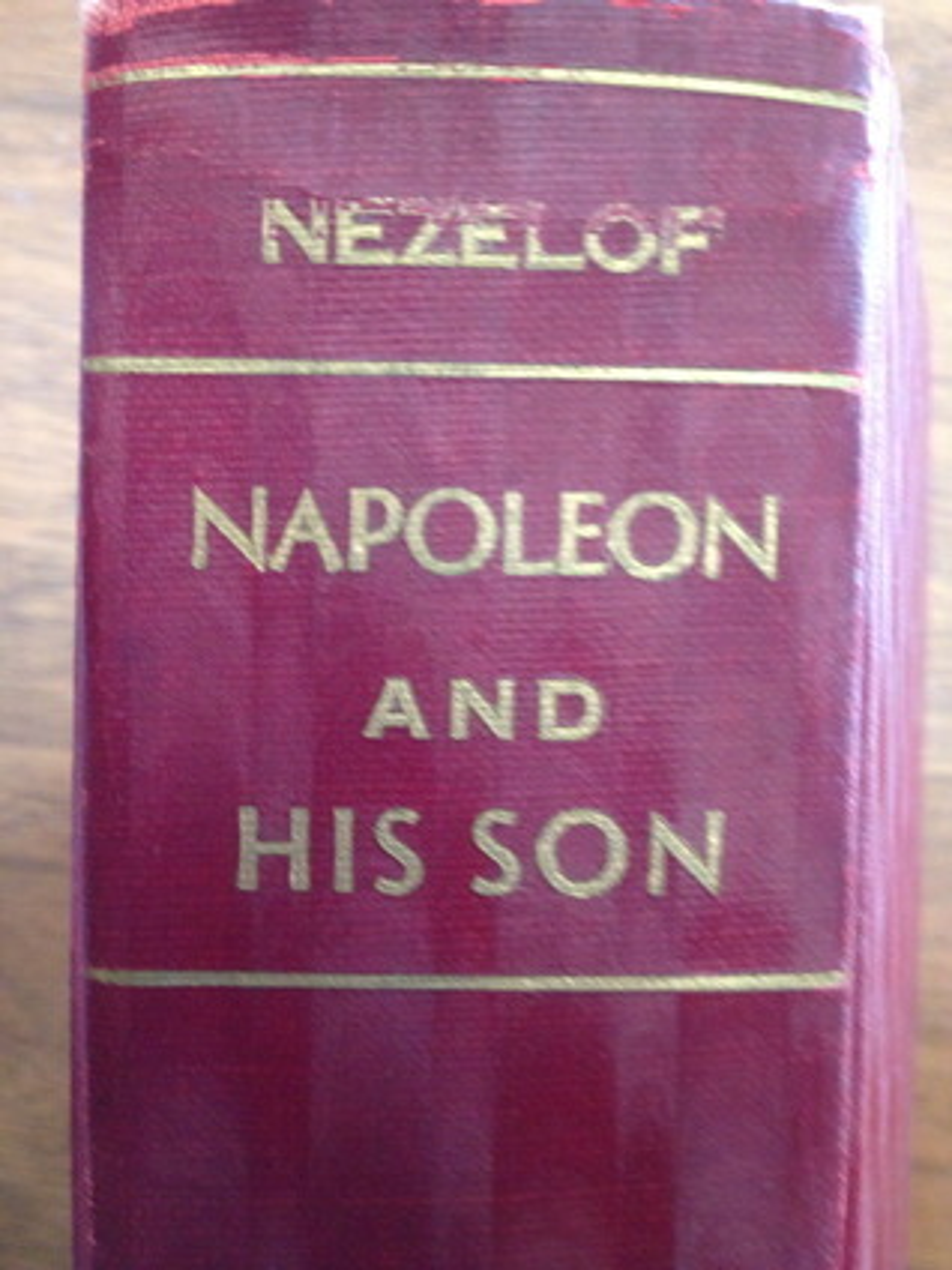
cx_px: 476
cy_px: 635
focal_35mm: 35
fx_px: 1283
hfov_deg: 40.7
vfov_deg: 52.6
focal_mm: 4.28
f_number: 2.4
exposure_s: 1/20
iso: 320
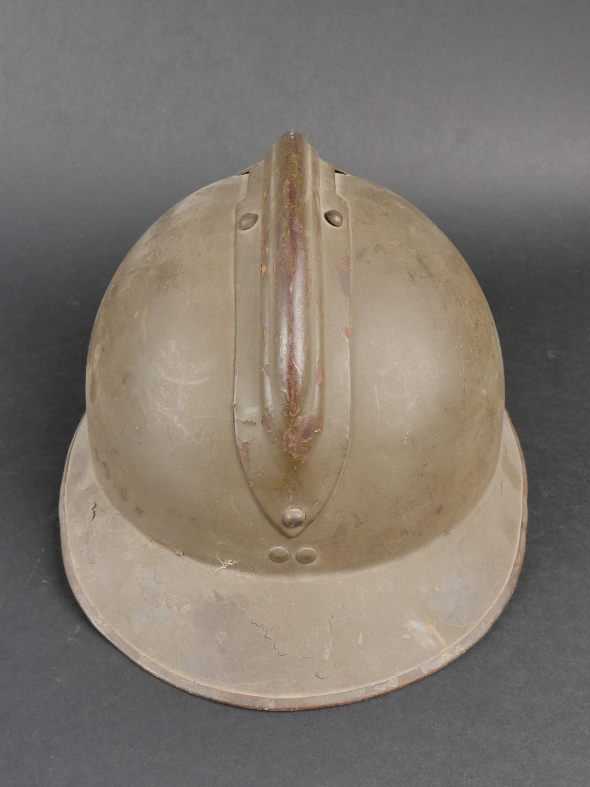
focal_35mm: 40
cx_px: 295
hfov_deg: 36.0
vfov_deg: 46.8
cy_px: 394
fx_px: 909
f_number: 14
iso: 200
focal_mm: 20
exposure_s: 1/125
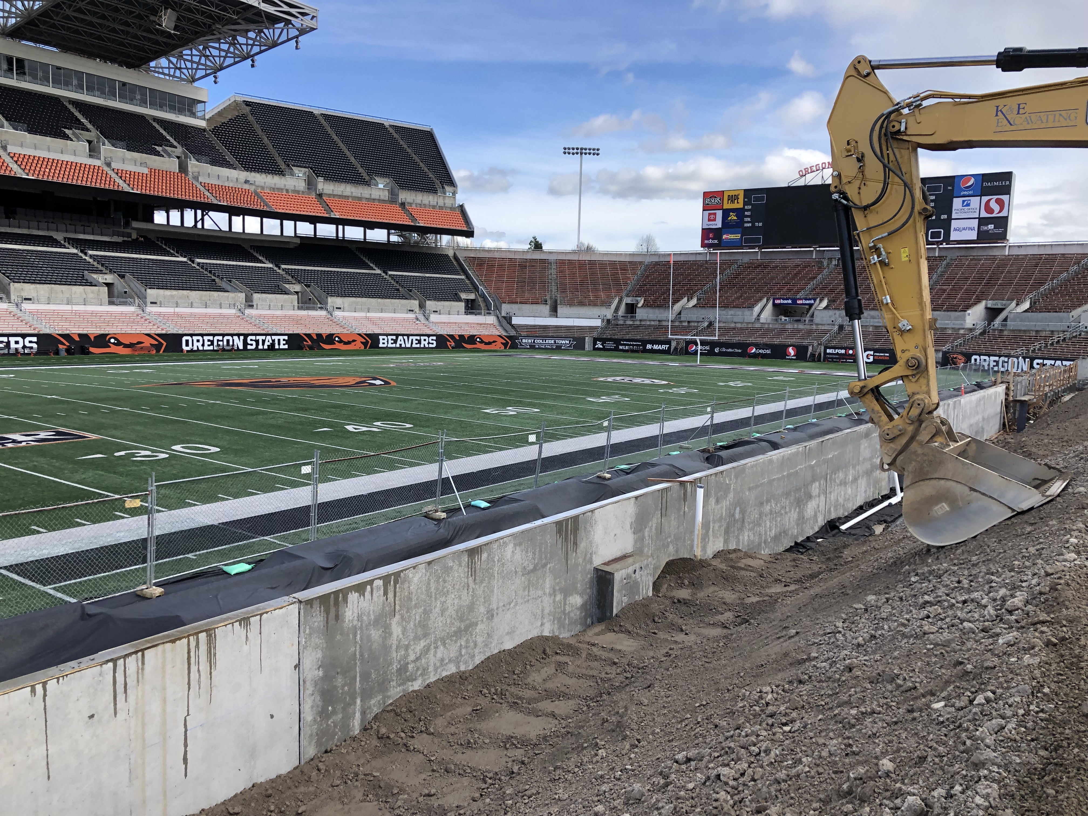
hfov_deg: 63.4
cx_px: 544
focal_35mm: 28
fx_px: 880
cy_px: 408
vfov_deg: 49.7
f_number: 1.8
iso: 20
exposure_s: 1/750
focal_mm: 3.99
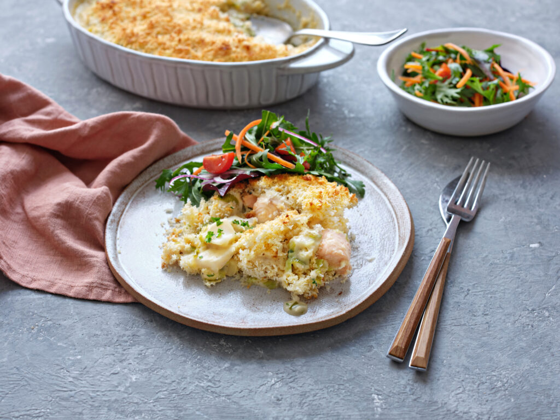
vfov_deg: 29.1
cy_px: 210
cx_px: 280
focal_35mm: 50
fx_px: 809
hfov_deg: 38.2
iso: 500
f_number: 8
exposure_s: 1/15
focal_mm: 63
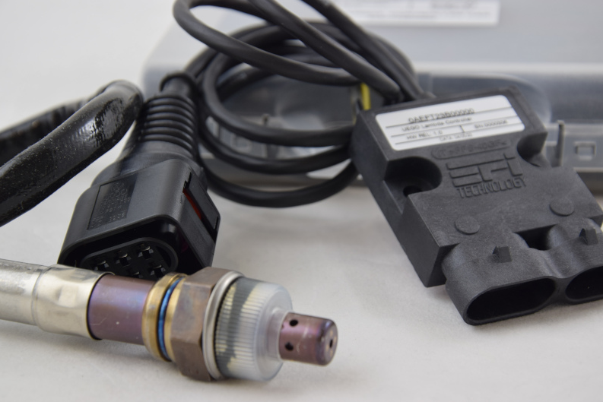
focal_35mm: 114
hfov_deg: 18.0
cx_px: 303
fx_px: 1901
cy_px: 201
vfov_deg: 12.1
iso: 250
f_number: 8
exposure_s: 1/15
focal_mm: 75
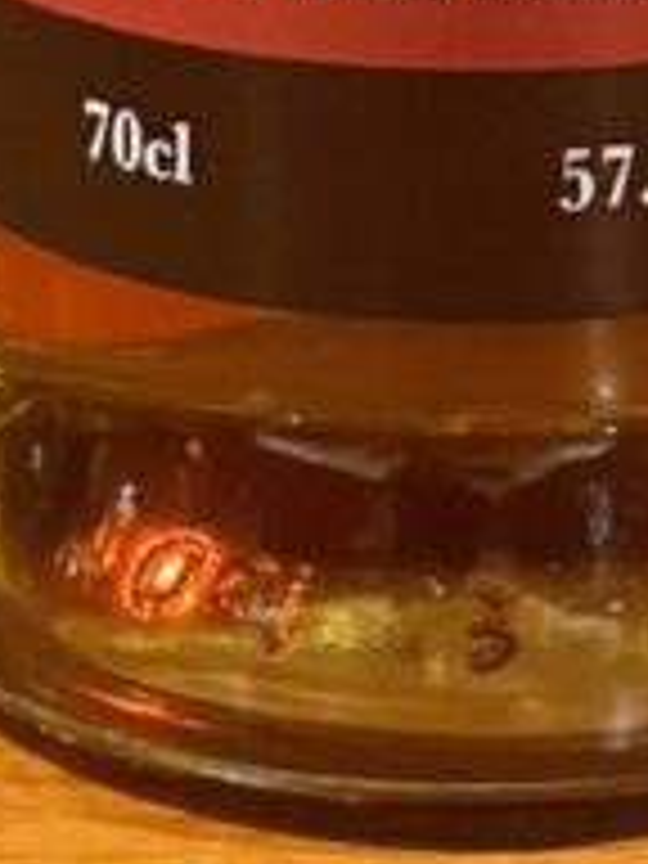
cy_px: -1292
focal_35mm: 139
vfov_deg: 11.4
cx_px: 472
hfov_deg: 10.7
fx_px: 3469
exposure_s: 1/34
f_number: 1.6
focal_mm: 4.2
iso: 640
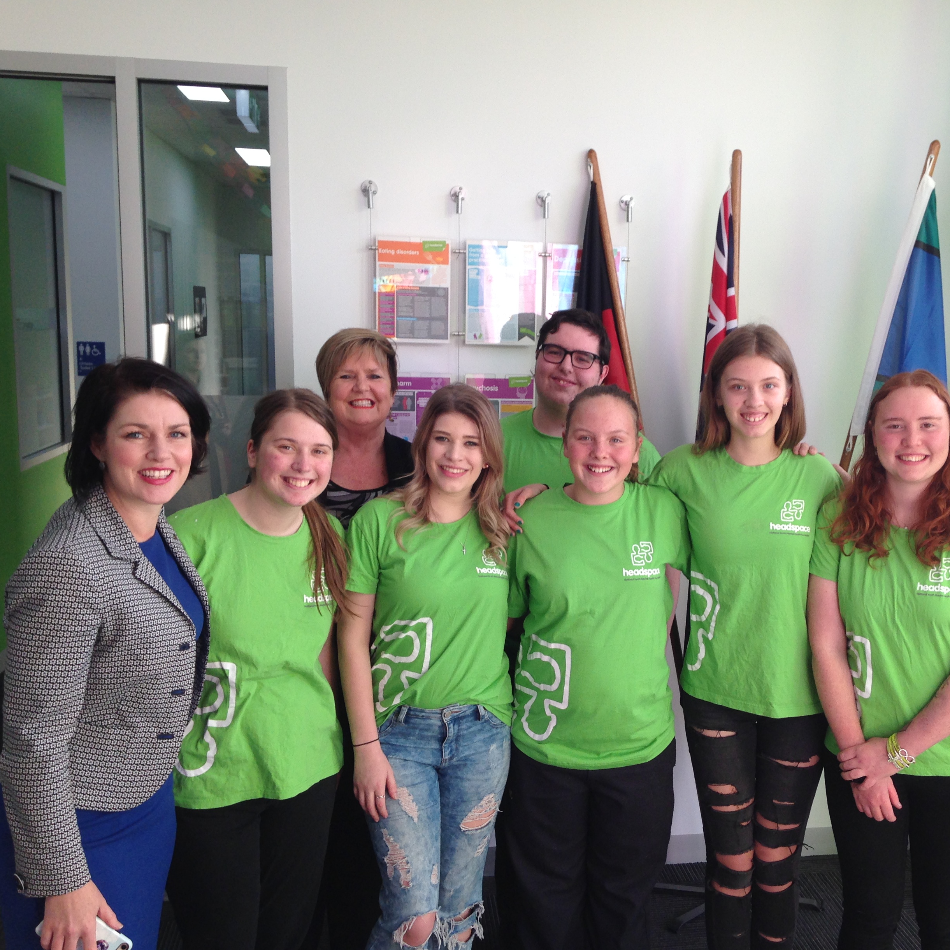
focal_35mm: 39
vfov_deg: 42.8
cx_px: 597
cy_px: 475
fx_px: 1211
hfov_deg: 42.5
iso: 50
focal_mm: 4.12
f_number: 2.4
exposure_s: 1/120
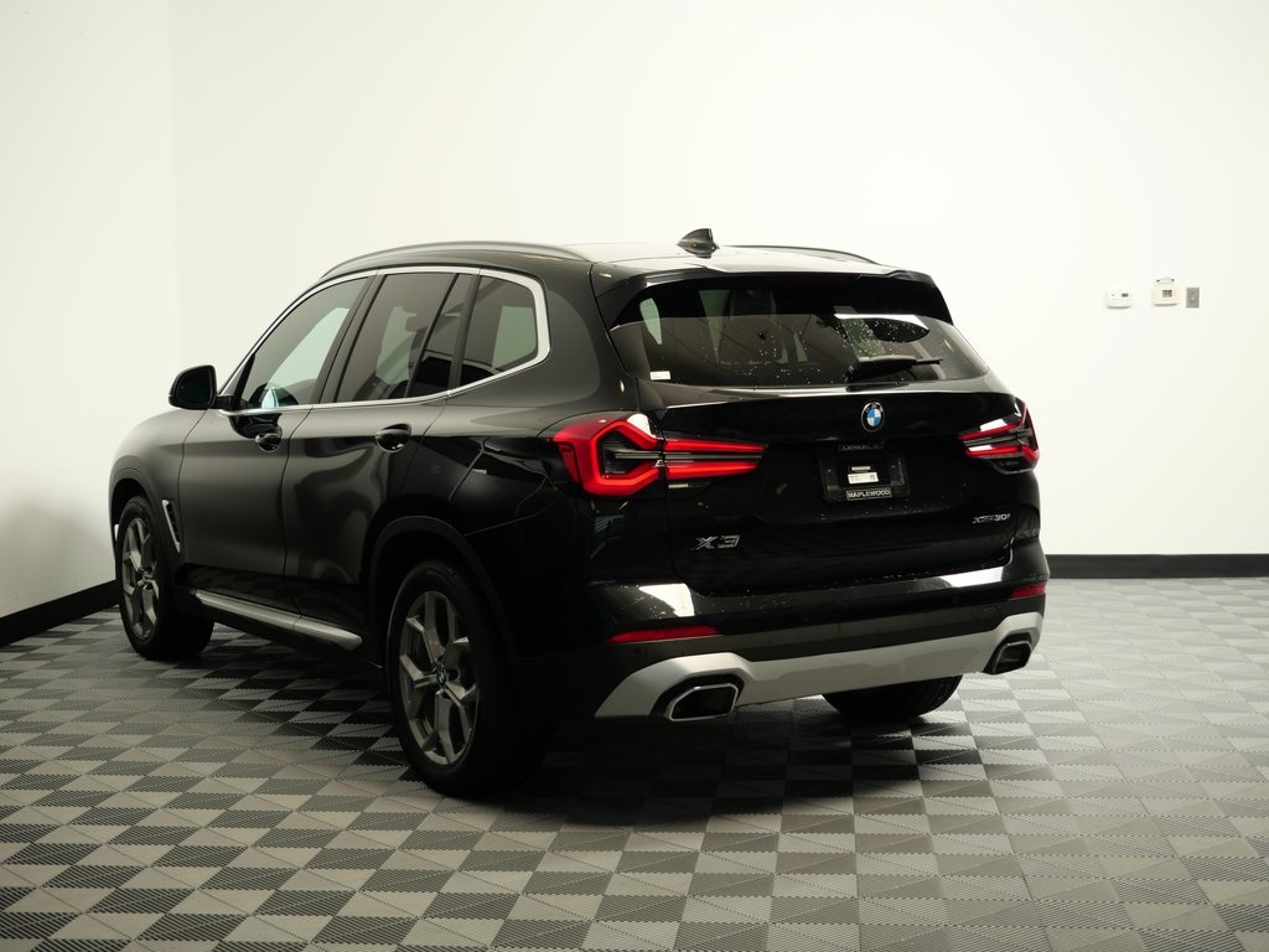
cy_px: 476
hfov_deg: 42.9
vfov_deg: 32.9
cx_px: 634
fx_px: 1613
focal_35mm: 44
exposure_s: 1/200
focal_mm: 22
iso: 200
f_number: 4.5
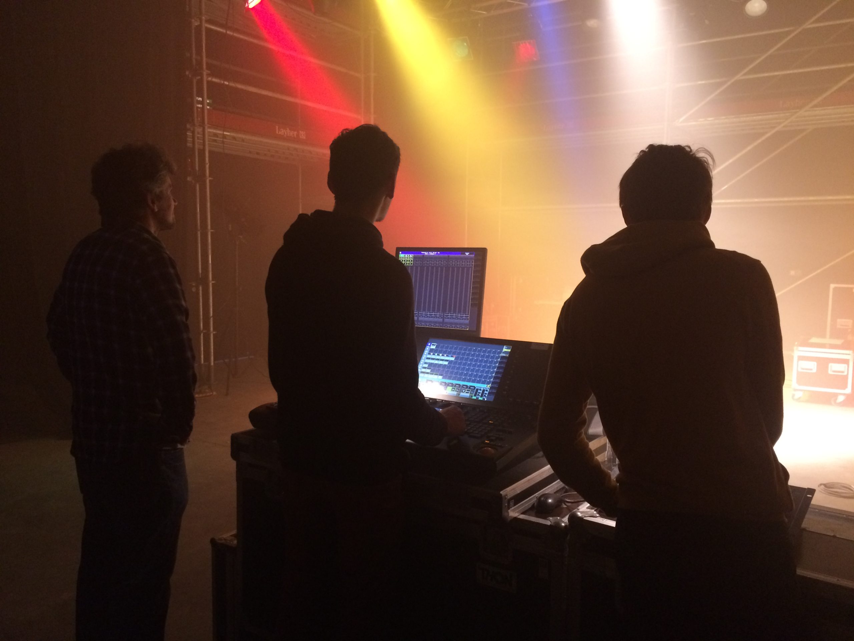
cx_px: 427
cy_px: 320
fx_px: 715
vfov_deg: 48.2
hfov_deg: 61.7
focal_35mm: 29
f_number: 2.2
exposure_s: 1/17
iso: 250
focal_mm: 4.15
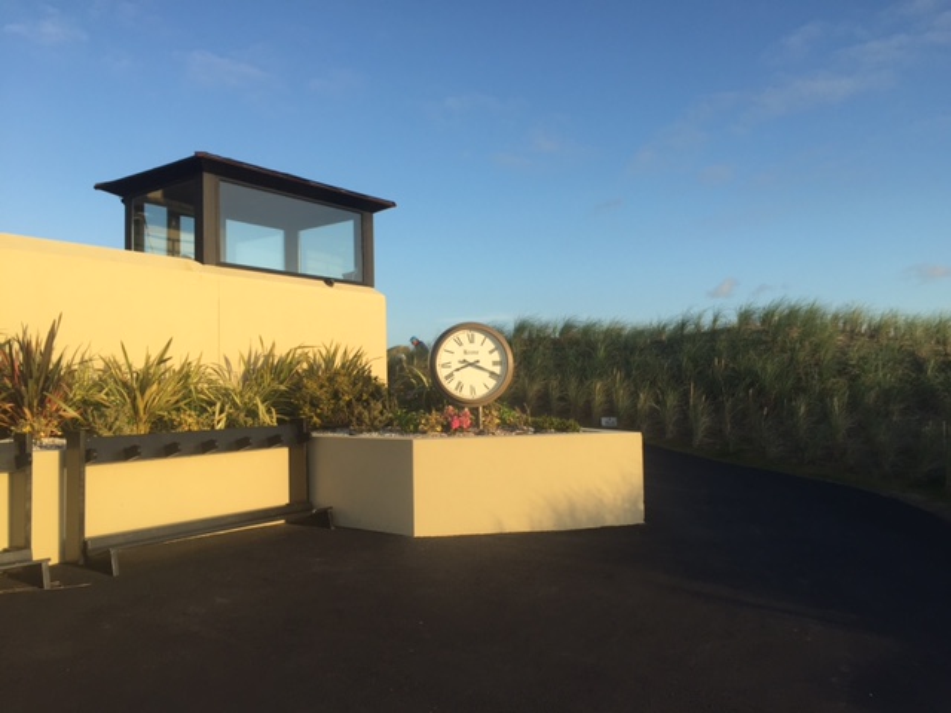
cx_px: 476
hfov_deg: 61.7
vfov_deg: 48.2
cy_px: 356
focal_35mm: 29
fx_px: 797
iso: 32
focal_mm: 4.15
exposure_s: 1/879
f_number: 2.2
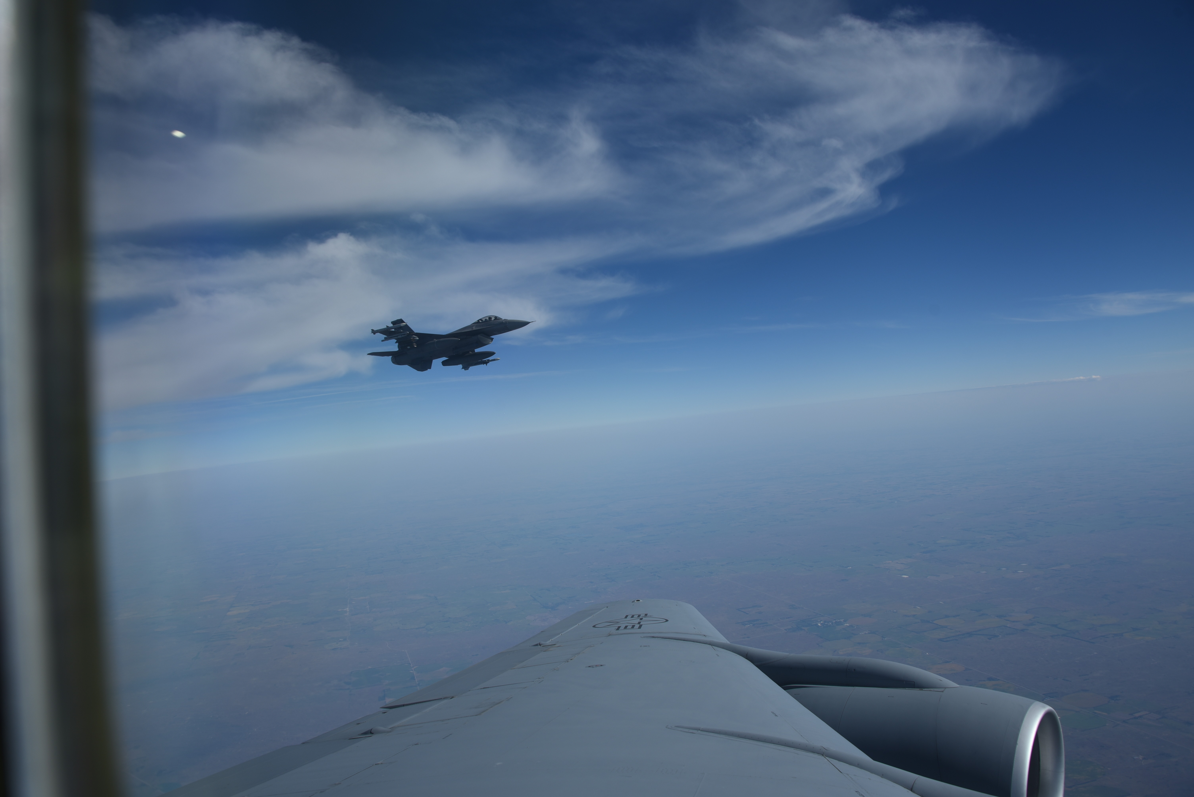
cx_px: 597
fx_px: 929
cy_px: 398
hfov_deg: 65.5
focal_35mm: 28
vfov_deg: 46.4
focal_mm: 28
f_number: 8
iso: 100
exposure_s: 1/500
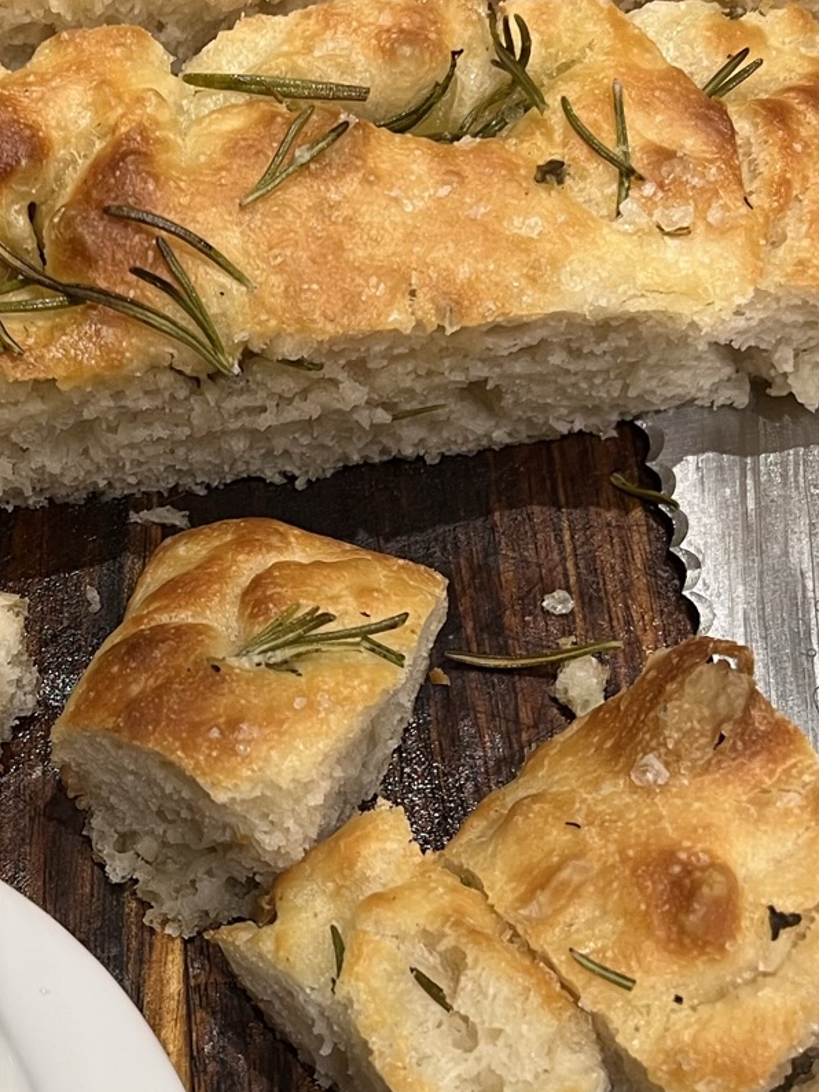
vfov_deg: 29.0
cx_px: 120
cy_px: 547
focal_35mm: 67
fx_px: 2114
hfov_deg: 21.5
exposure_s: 1/50
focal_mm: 5.7
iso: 100
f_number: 1.5
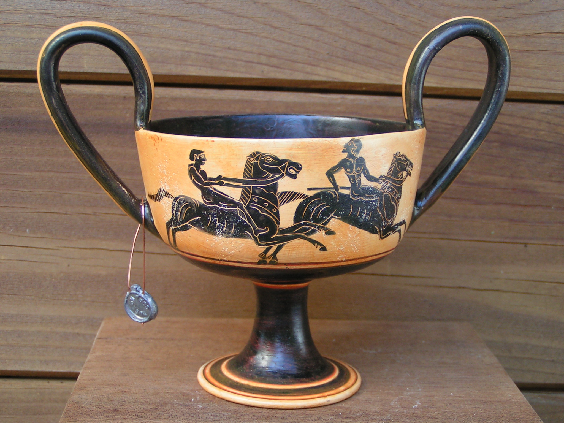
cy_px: 212
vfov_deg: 23.3
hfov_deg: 30.7
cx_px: 282
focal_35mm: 63
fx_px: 1026
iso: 50
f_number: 3.2
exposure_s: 1/60
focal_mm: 9.7
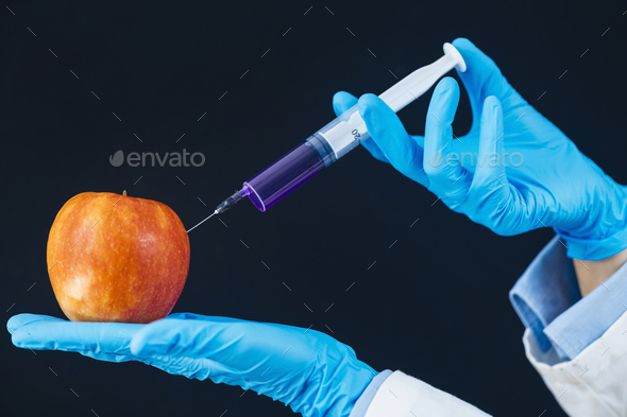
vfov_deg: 13.0
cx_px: 314
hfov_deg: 19.5
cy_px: 208
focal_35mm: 105
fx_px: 1828
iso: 64
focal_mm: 105
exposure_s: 1/160
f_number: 4
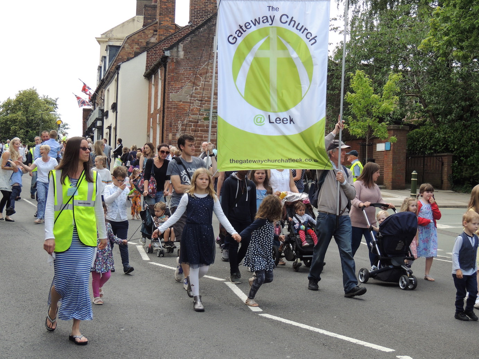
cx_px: 240
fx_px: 969
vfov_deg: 21.0
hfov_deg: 27.8
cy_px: 180
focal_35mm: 70
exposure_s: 1/250
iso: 100
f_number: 3.9
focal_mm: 12.4
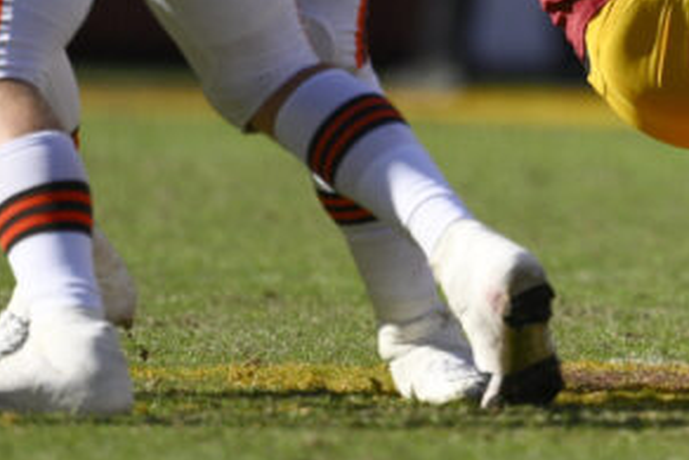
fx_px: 19684
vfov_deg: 1.3
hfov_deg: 2.0
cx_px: 823
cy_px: -97
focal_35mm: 1028
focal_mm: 400
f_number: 2.8
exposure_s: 1/5000
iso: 250
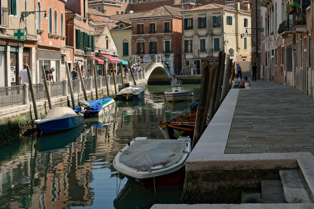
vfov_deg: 24.2
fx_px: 489
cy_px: 83
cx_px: 135
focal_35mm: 56
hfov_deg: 35.6
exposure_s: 1/160
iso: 100
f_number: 6.3
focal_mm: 46
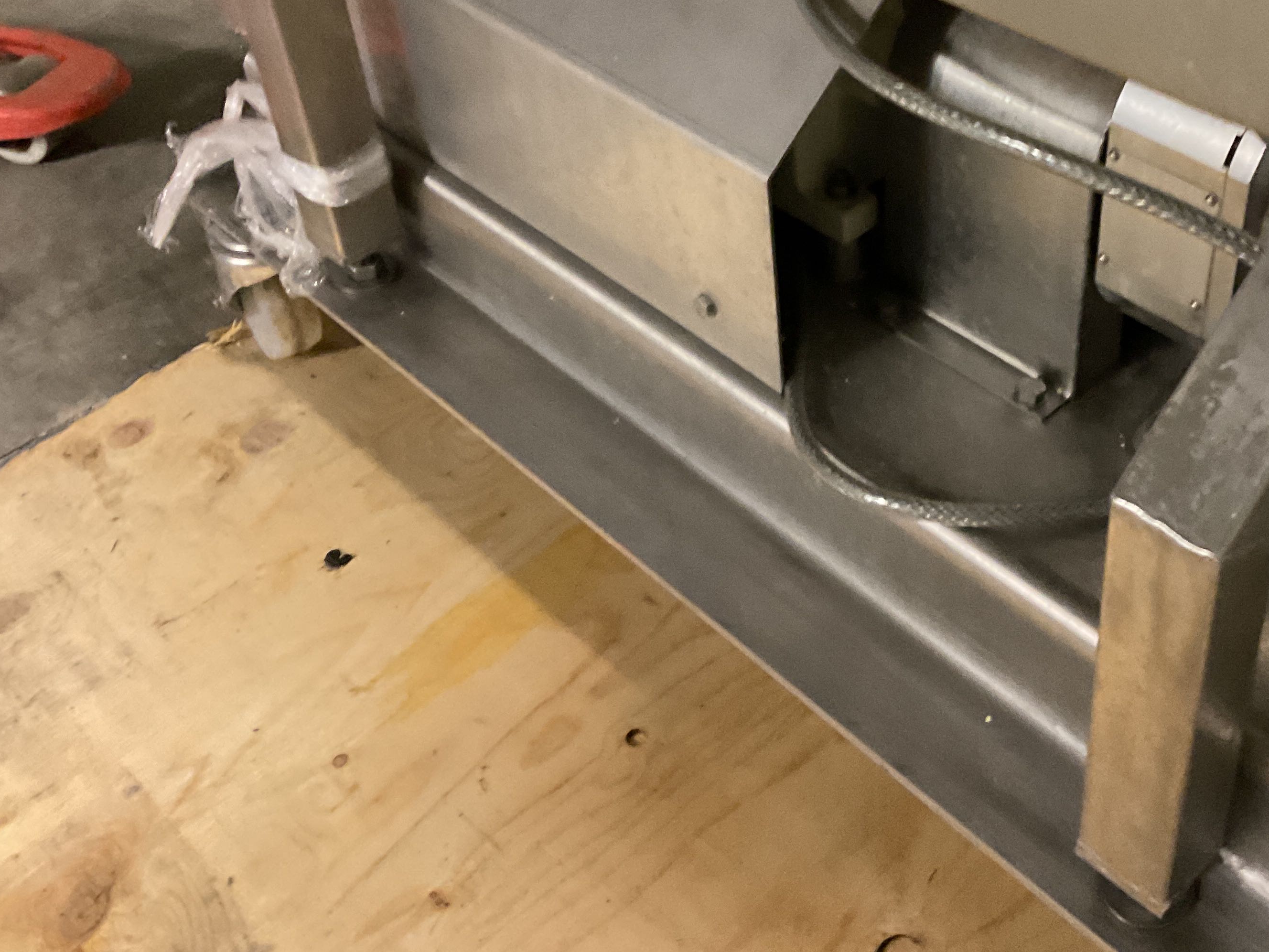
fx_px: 1613
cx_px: 906
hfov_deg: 42.0
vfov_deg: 32.3
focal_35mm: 44
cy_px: 246
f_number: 1.8
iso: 400
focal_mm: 3
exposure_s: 1/25
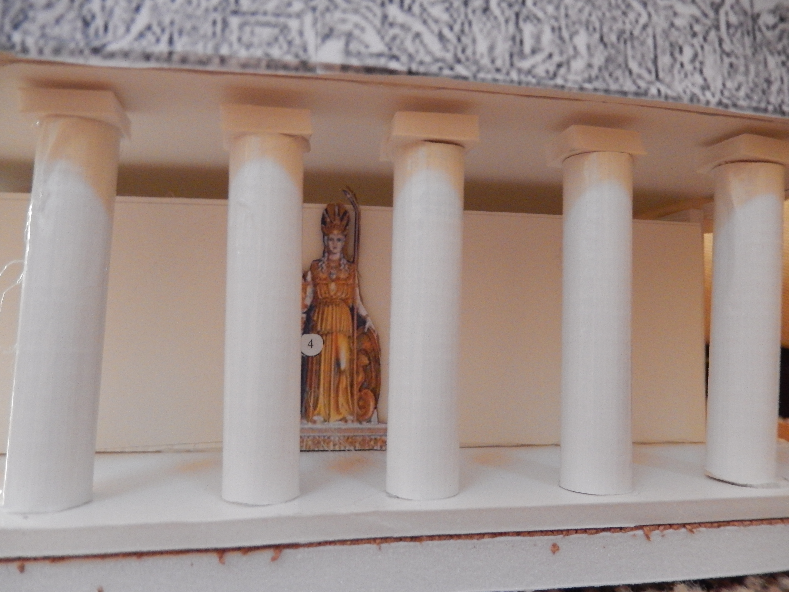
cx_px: 394
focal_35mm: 28
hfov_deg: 63.4
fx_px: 638
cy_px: 296
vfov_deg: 49.7
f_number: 3.6
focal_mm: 5.1
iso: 800
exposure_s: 1/8
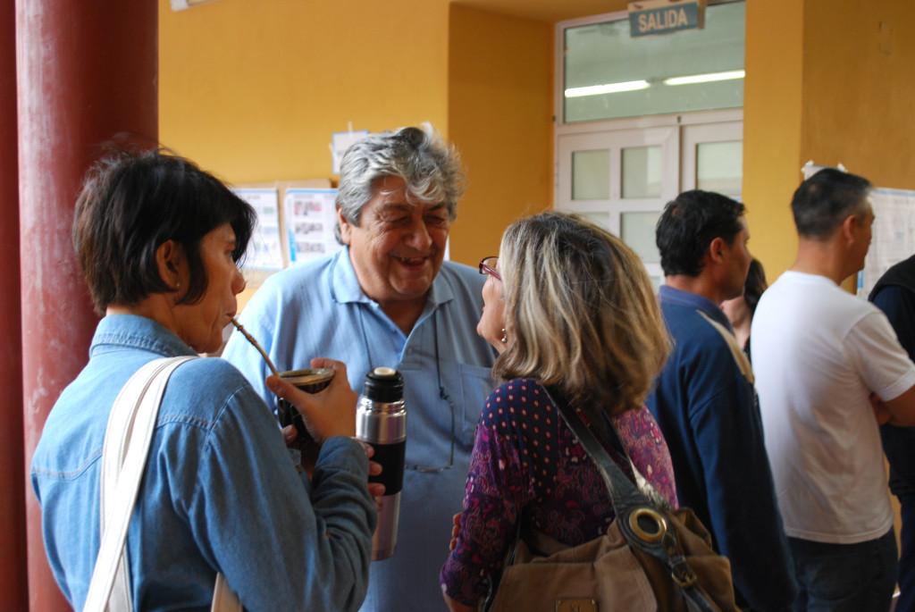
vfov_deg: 29.9
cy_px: 306
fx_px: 1145
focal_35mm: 45
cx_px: 458
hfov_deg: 43.6
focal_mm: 30
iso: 400
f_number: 4.8
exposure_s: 1/30
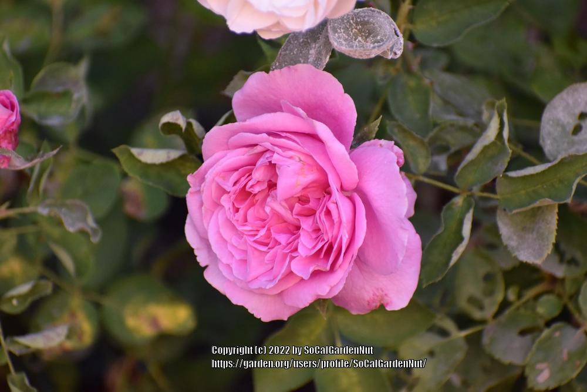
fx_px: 6360
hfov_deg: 5.3
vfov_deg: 3.5
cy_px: 196
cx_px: 294
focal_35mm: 390
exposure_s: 1/500
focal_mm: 260
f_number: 6
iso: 1400
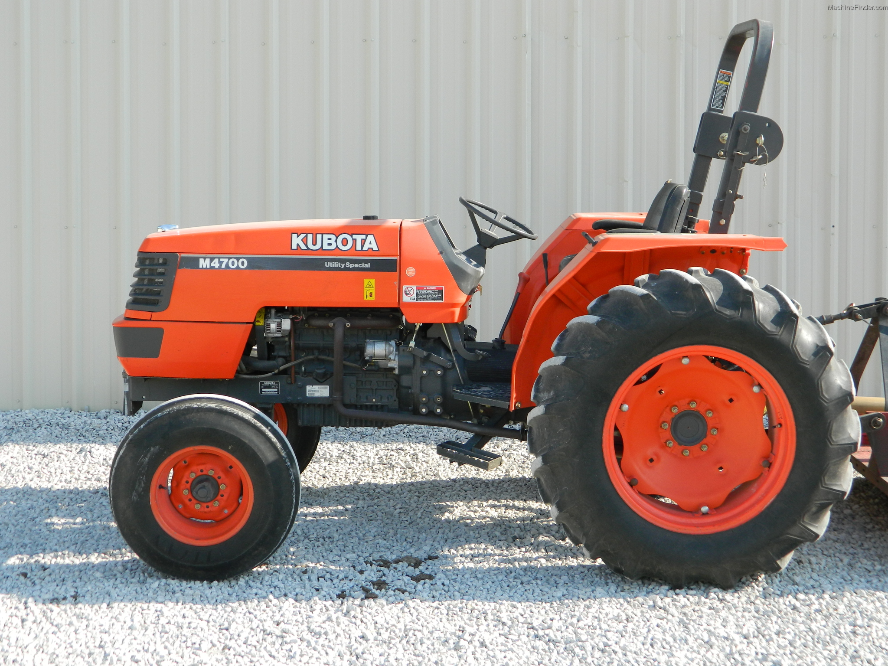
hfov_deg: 33.8
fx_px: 1462
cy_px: 333
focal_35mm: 57
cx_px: 444
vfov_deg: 25.7
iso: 80
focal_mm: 10.2
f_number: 3.8
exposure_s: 1/250
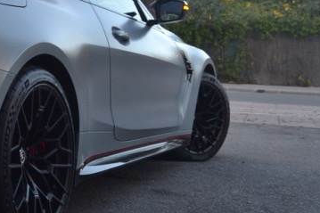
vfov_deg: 19.2
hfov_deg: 25.2
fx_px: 622
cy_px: 33
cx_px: -87
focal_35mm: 70
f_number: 5.6
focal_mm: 18
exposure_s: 1/125
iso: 320
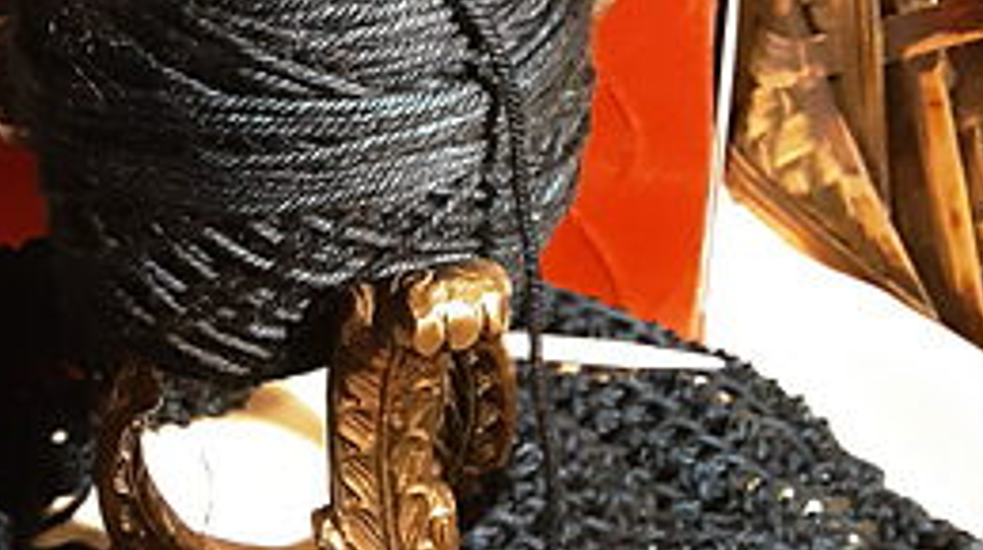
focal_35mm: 59
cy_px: 478
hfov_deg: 35.0
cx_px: 294
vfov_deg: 20.0
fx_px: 1536
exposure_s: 1/17
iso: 640
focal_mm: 2.9
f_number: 1.9
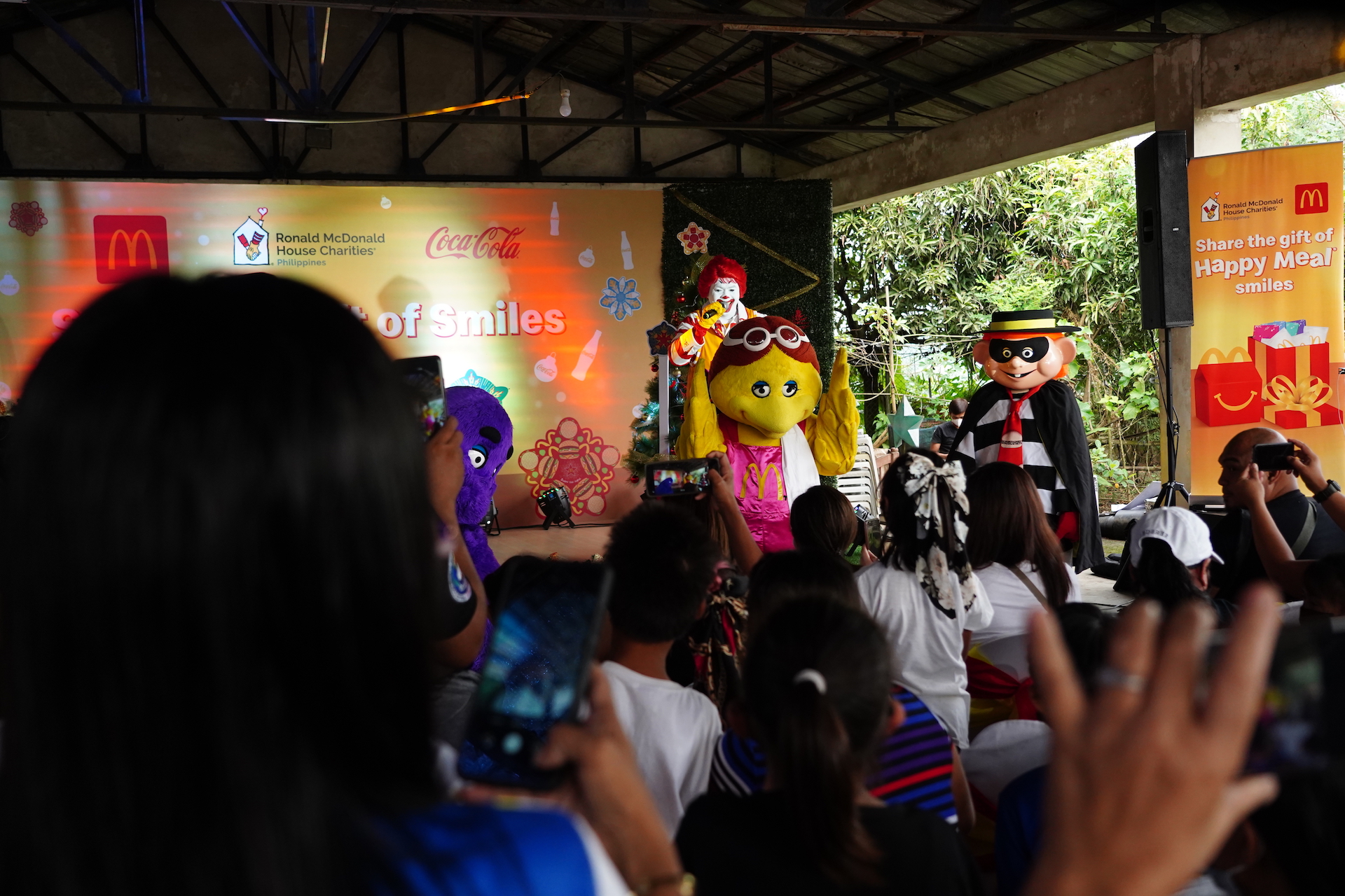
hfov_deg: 53.1
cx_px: 672
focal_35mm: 36
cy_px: 448
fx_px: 1345
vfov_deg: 36.9
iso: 2000
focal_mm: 36
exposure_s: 1/800
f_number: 4
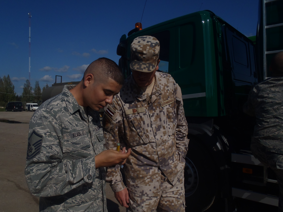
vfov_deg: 49.7
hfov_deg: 63.4
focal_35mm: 28
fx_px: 229
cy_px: 106
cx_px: 142
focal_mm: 5
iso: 80
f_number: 11
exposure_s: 1/400
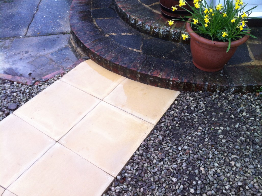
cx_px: 131
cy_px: 98
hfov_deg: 52.7
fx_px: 265
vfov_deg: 40.6
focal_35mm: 35
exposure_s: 1/60
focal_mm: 3.85
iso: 80
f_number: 2.8
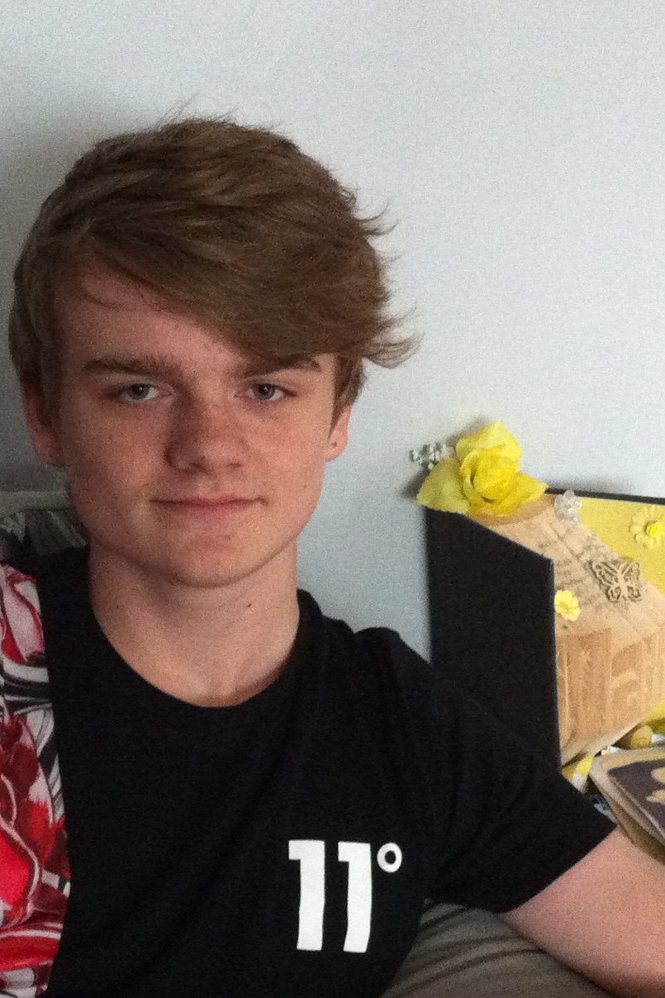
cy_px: 595
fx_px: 2162
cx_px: 193
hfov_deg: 17.4
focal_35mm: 78
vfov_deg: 25.9
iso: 500
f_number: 2.8
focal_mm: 3.85
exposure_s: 1/15
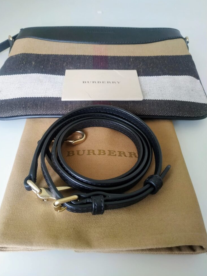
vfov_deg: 69.4
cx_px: 100
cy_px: 133
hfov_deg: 54.9
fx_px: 199
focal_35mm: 25
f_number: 1.9
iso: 400
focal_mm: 3.94
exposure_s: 1/20
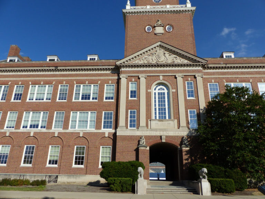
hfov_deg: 69.4
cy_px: 100
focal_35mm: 25
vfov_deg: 54.9
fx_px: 191
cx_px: 132
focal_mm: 4.5
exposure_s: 1/1300
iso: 100
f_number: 4
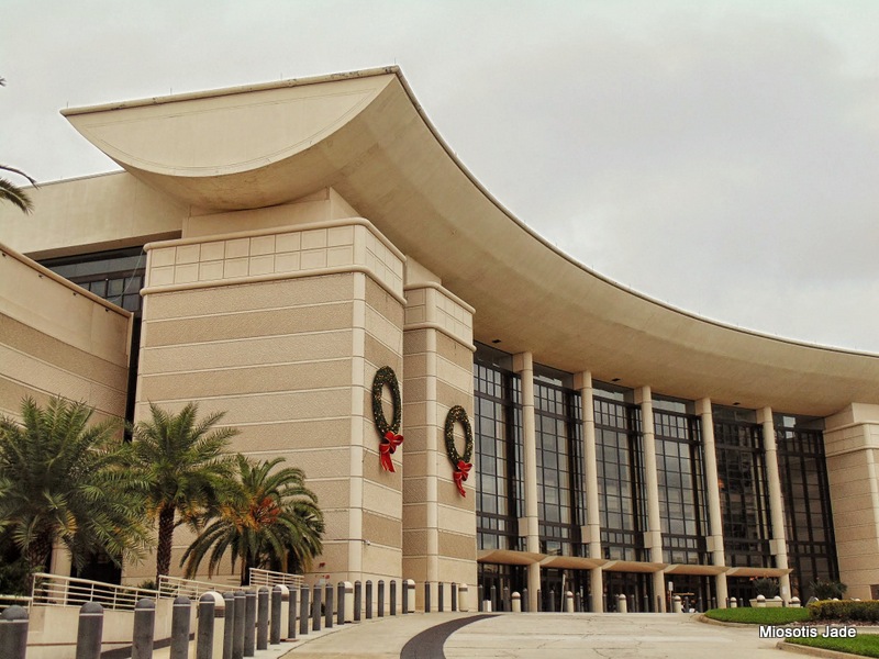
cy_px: 330
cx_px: 440
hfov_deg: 45.8
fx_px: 1041
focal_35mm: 41
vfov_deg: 35.1
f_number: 3.6
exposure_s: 1/50
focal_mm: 7.4
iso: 80
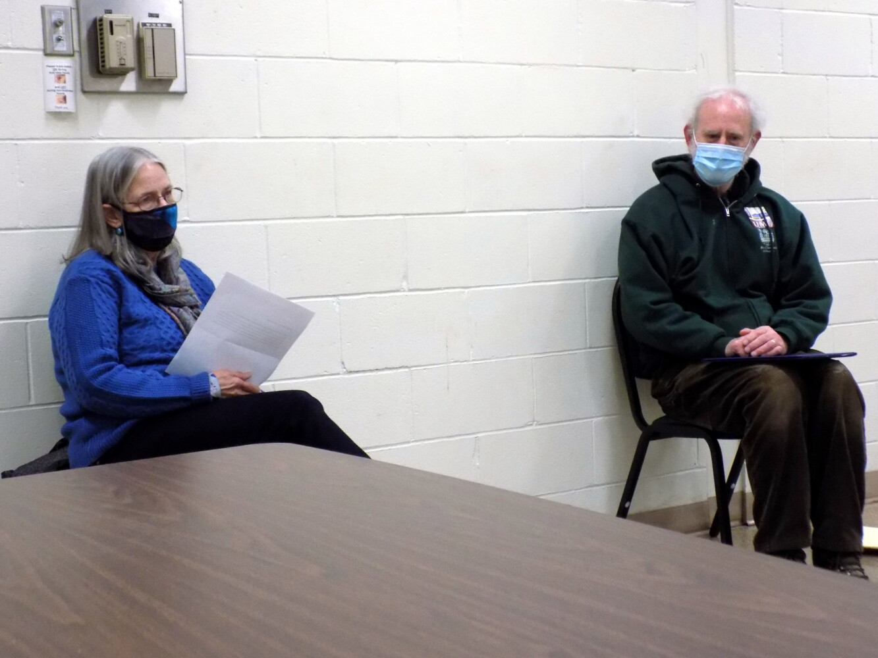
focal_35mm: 52
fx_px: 1319
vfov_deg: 28.0
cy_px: 329
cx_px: 439
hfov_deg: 36.8
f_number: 3.9
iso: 400
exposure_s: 1/20
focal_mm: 9.3
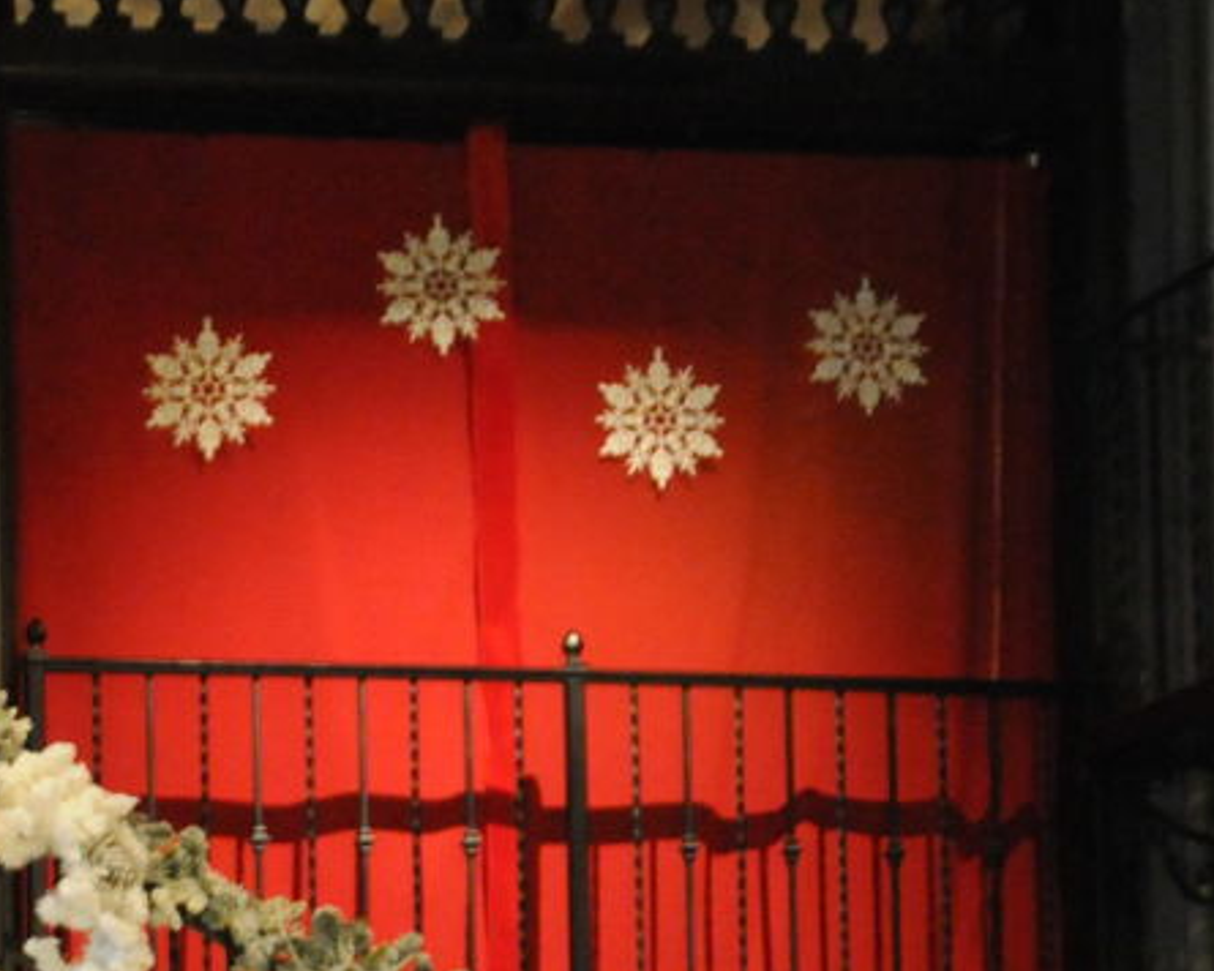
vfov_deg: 15.7
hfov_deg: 17.6
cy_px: 1401
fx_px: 3270
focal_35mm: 91
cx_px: -868
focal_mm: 18
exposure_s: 1/30
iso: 2500
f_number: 3.5
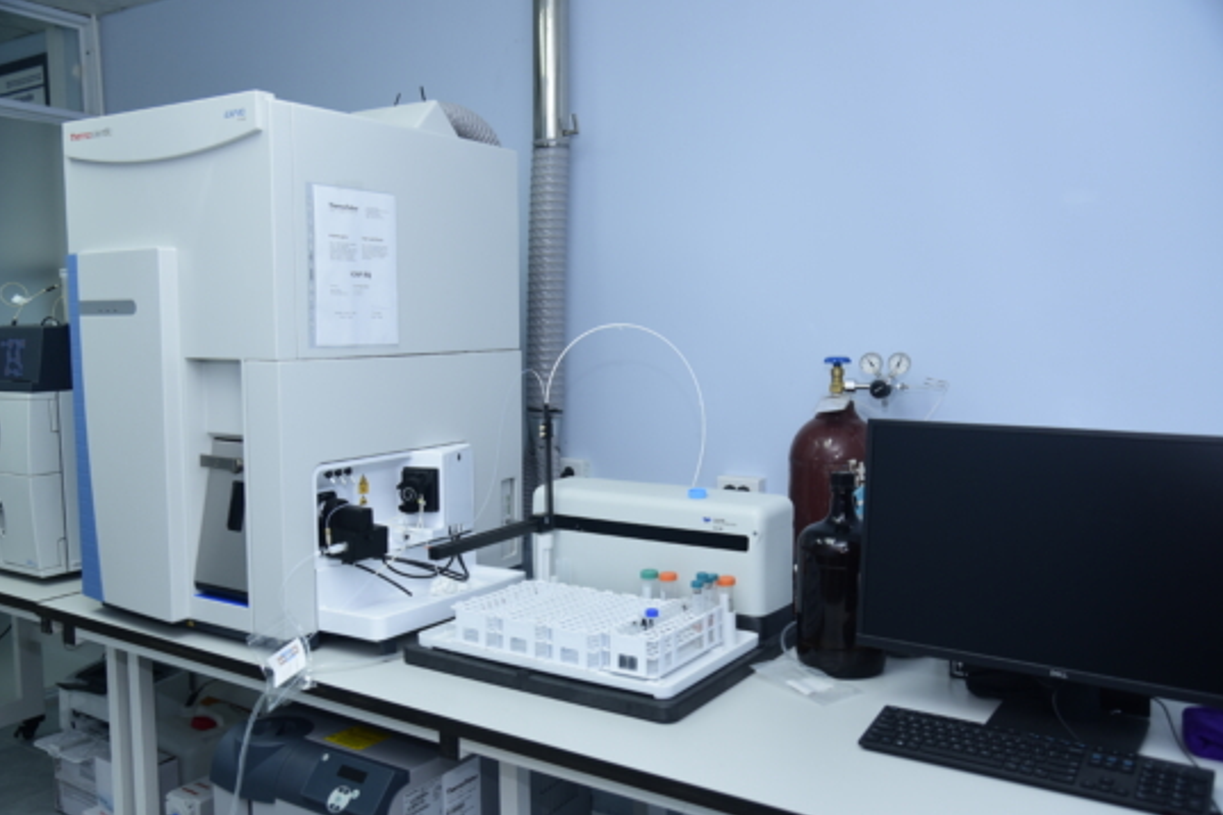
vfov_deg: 42.3
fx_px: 1053
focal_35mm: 31
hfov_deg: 60.3
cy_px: 398
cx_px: 600
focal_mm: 30
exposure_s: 1/100
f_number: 4
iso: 500
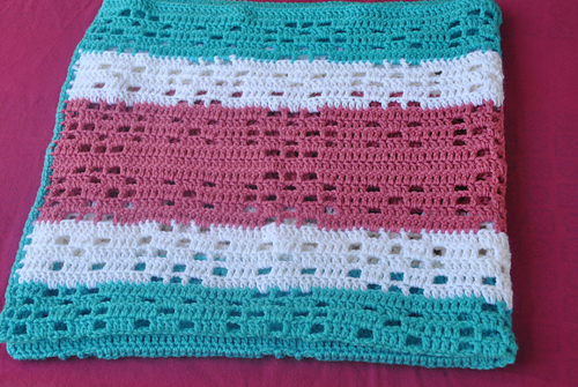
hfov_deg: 41.1
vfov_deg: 28.2
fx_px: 772
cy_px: 194
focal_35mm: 48
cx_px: 289
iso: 200
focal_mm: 32
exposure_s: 1/125
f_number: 5.6
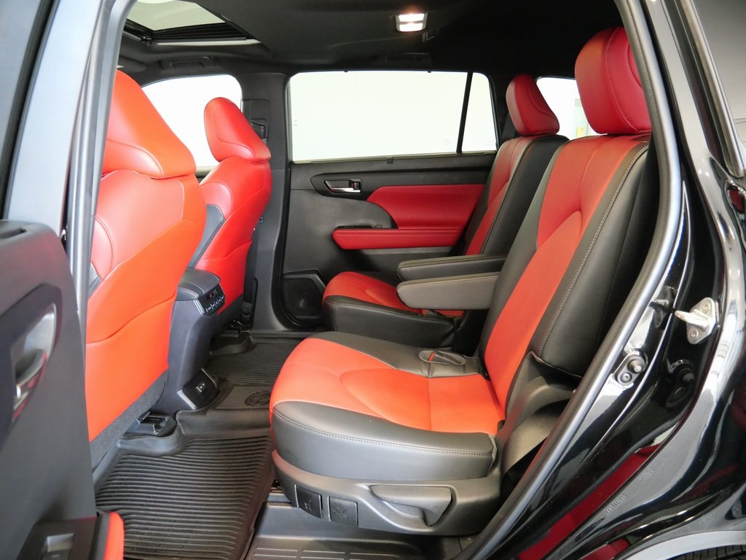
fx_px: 517
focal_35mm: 24
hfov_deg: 71.6
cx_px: 373
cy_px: 280
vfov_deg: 56.8
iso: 3200
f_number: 3.5
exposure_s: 1/30
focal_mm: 12
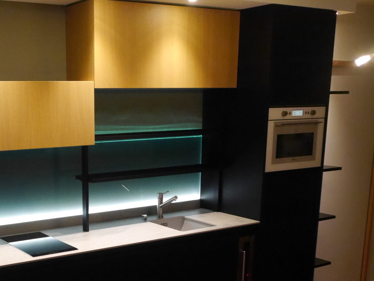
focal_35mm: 50
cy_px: 229
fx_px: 540
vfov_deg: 28.4
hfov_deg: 36.7
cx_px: 69
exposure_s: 1/60
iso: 2500
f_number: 4.1
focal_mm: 15
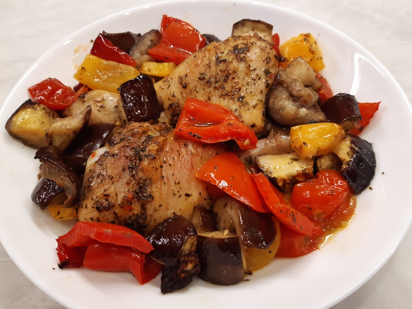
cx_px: 206
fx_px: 309
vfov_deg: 53.1
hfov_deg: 67.3
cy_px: 154
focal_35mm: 26
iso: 80
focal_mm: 3.92
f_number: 1.7
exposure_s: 1/50
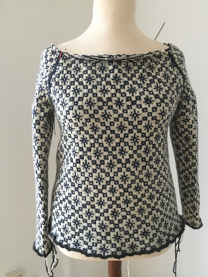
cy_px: 138
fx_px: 248
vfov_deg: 58.4
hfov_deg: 45.4
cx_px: 104
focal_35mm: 31
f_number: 2.4
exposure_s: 1/33
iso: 64
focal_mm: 3.3
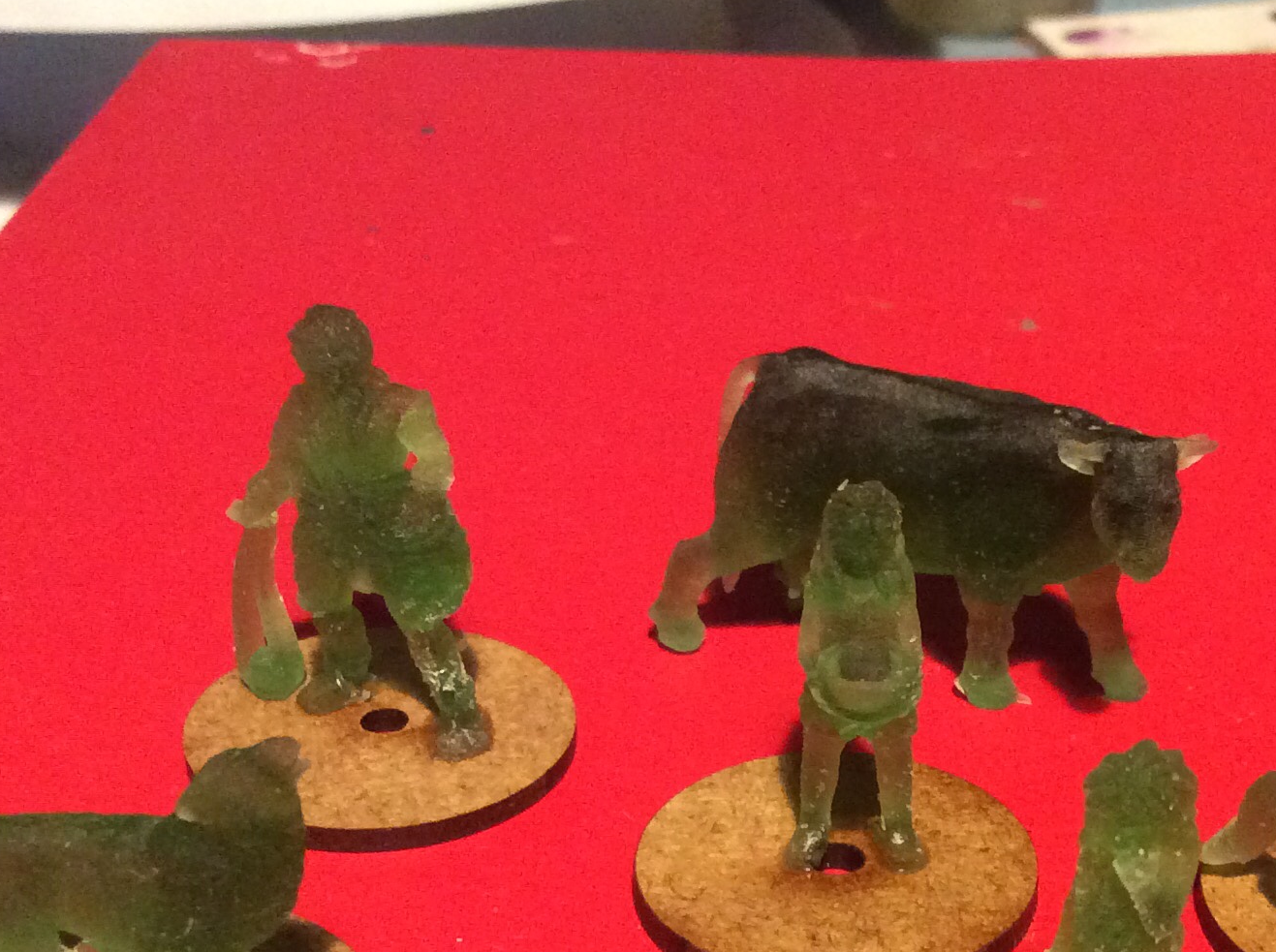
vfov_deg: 23.0
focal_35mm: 63
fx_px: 2318
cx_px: 933
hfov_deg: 30.3
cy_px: 712
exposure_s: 1/17
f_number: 2.4
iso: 320
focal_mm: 3.3
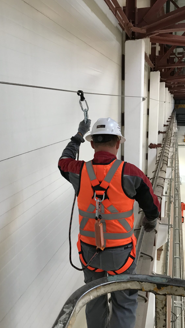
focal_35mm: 31
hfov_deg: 37.7
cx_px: 103
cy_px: 166
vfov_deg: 62.6
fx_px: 270
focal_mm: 3.99
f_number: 1.8
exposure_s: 1/25
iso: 32
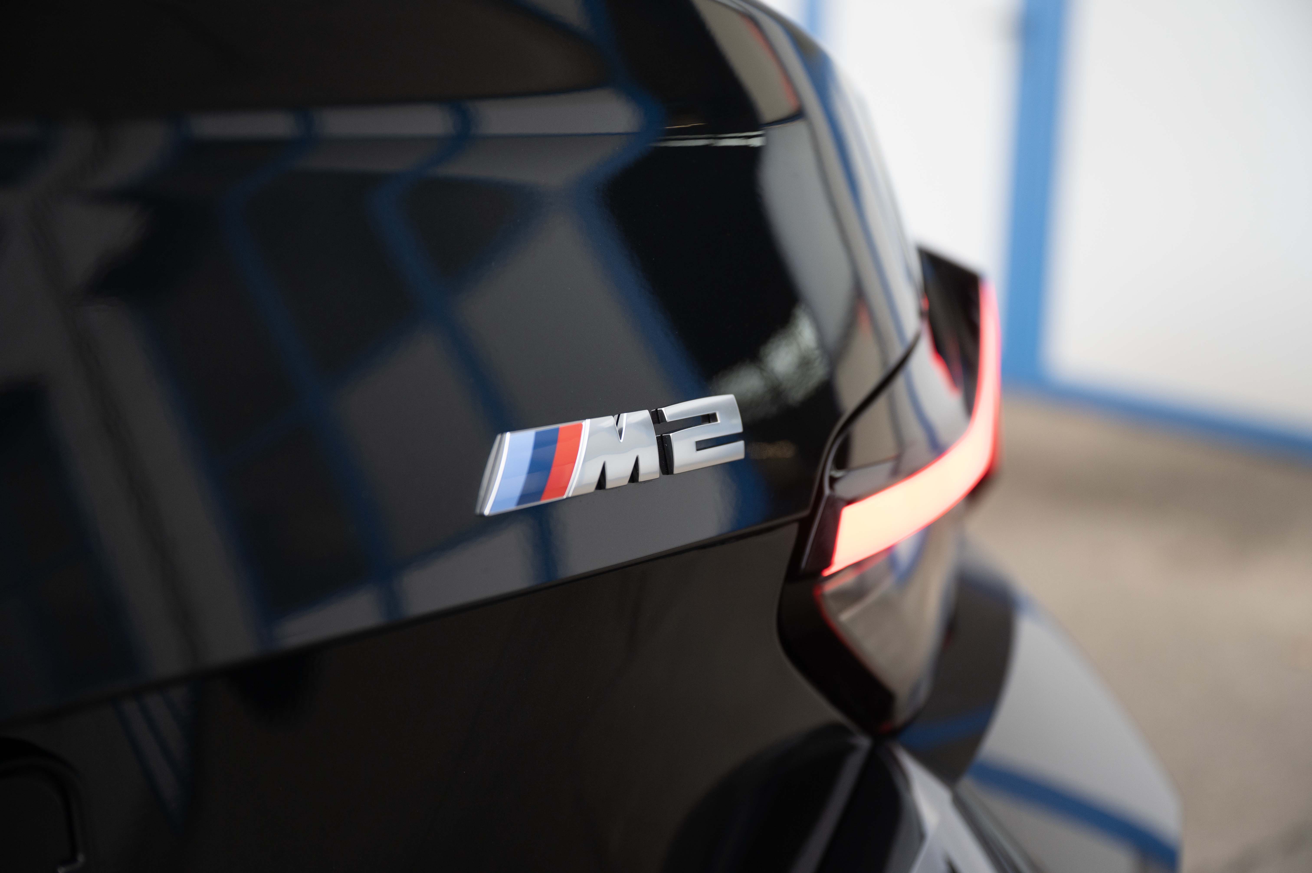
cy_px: 436
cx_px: 656
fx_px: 1493
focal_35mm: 41
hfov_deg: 47.4
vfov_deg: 32.6
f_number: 2.8
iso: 800
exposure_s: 1/125
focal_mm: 41
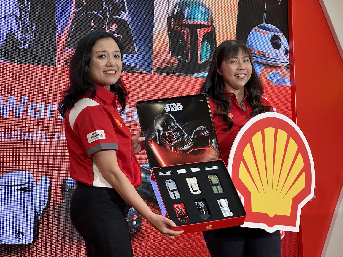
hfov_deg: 25.3
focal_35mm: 77
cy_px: 128
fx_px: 763
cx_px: 172
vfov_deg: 19.1
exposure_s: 1/74
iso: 250
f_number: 2.8
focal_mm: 9
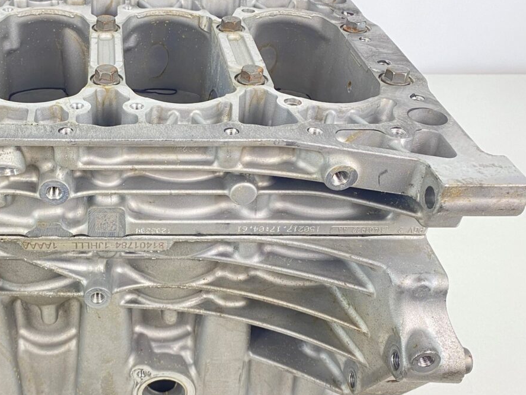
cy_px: 202
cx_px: 116
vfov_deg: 32.2
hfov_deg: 40.6
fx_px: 684
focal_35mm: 45
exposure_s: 1/50
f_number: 1.8
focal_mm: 4.25
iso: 80
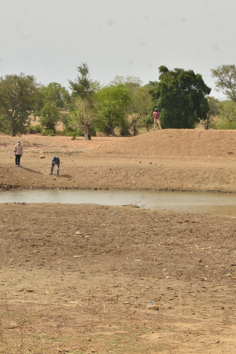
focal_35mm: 124
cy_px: 172
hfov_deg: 11.0
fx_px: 1219
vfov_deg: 16.5
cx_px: 225
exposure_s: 1/800
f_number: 14
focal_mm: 50
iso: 640
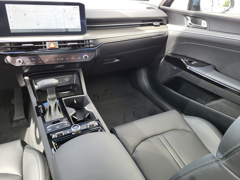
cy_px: 90
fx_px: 180
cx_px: 120
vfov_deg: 53.1
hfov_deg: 67.3
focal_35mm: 26
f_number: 1.8
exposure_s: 1/120
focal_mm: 5.4
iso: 80
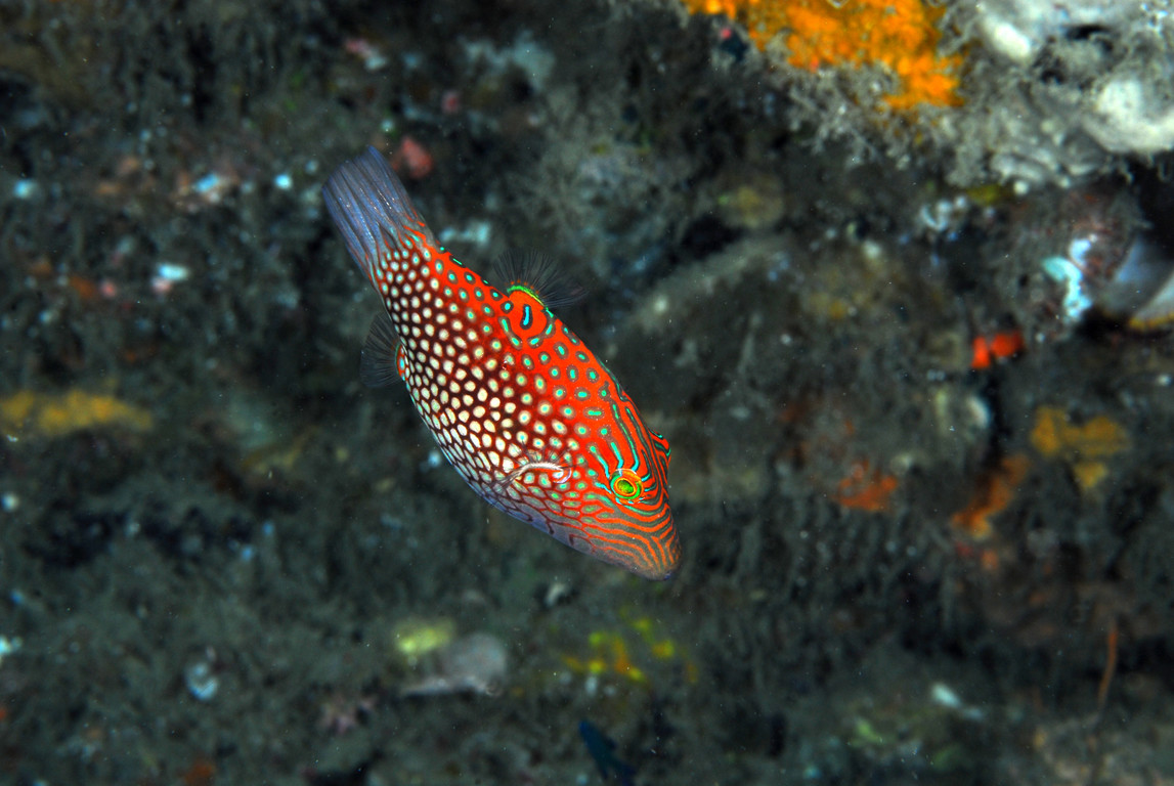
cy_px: 393
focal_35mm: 90
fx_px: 2939
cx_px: 587
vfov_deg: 15.2
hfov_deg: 22.6
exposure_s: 1/160
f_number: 22
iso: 200
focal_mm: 60
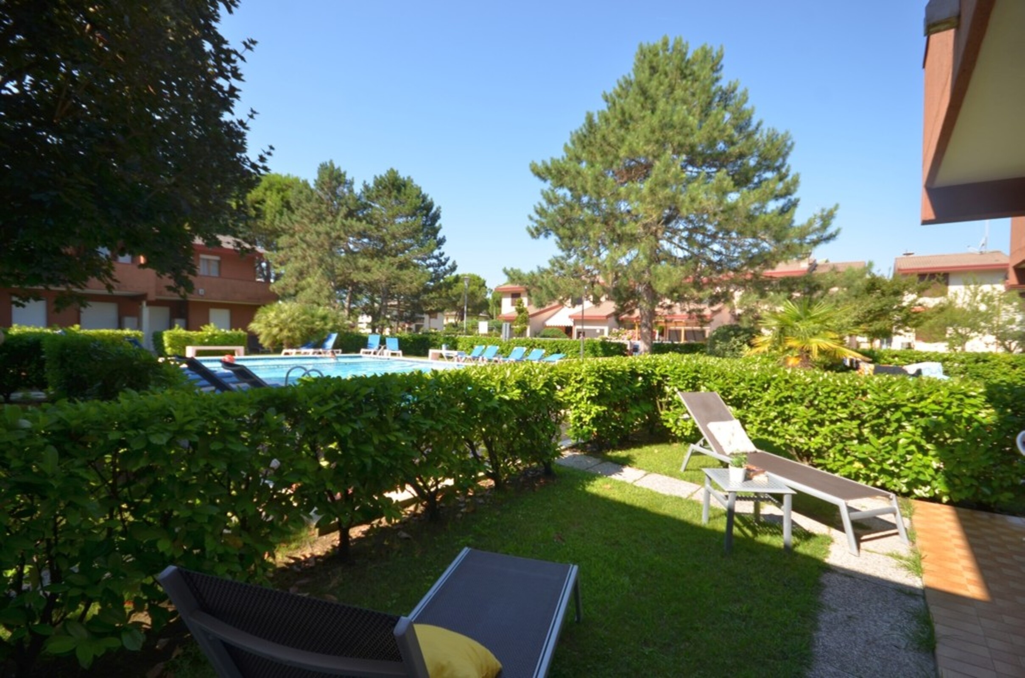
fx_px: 426
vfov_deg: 77.1
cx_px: 512
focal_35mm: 15
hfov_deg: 100.5
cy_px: 339
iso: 100
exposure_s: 1/160
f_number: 6.3
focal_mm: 10
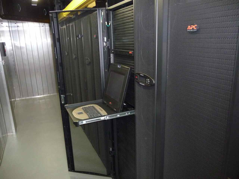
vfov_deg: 49.7
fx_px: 193
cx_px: 120
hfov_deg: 63.4
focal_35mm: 28
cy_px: 90
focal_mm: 4.7
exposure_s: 1/30
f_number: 3.3
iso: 500
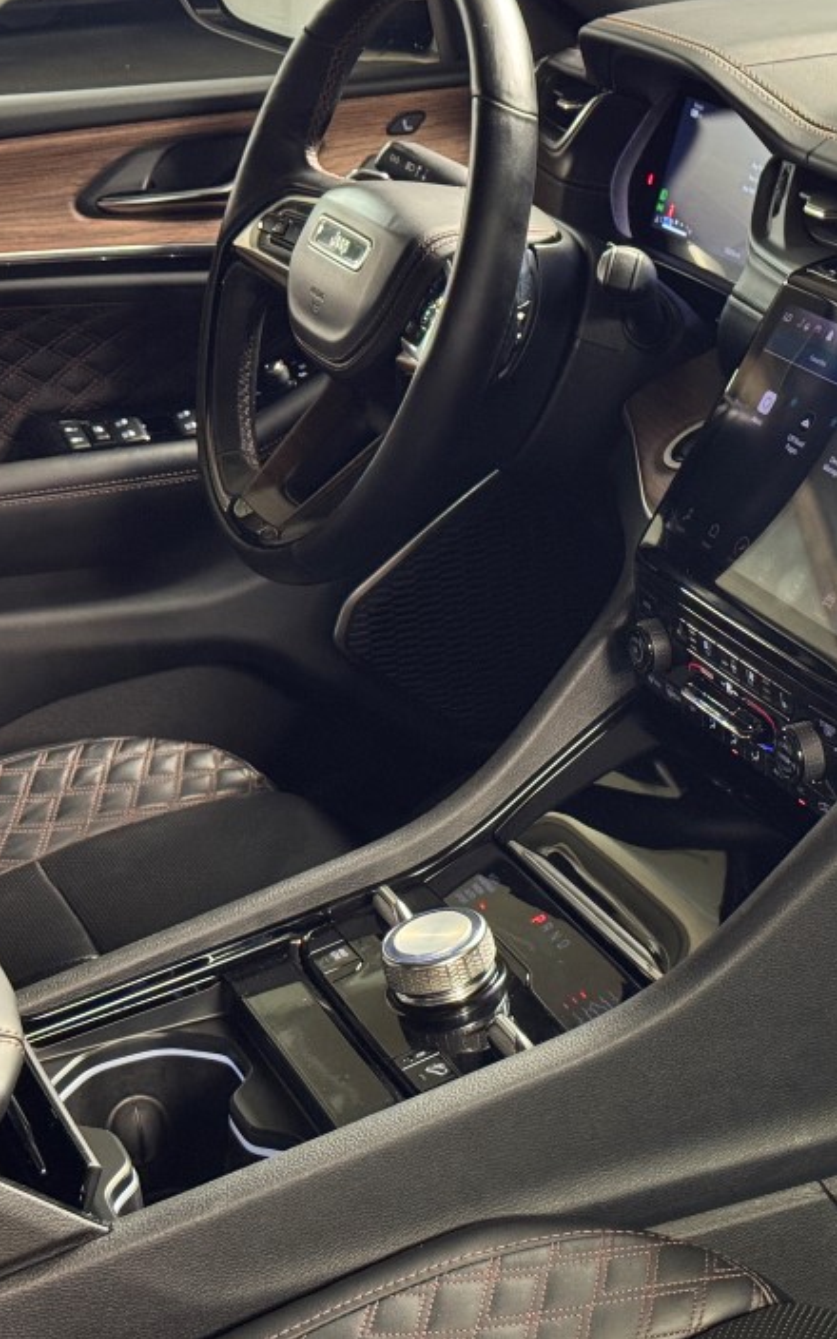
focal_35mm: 74
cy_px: 643
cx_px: 791
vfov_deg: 27.8
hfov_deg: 17.3
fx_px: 2701
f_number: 1.78
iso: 250
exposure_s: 1/60
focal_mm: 6.76
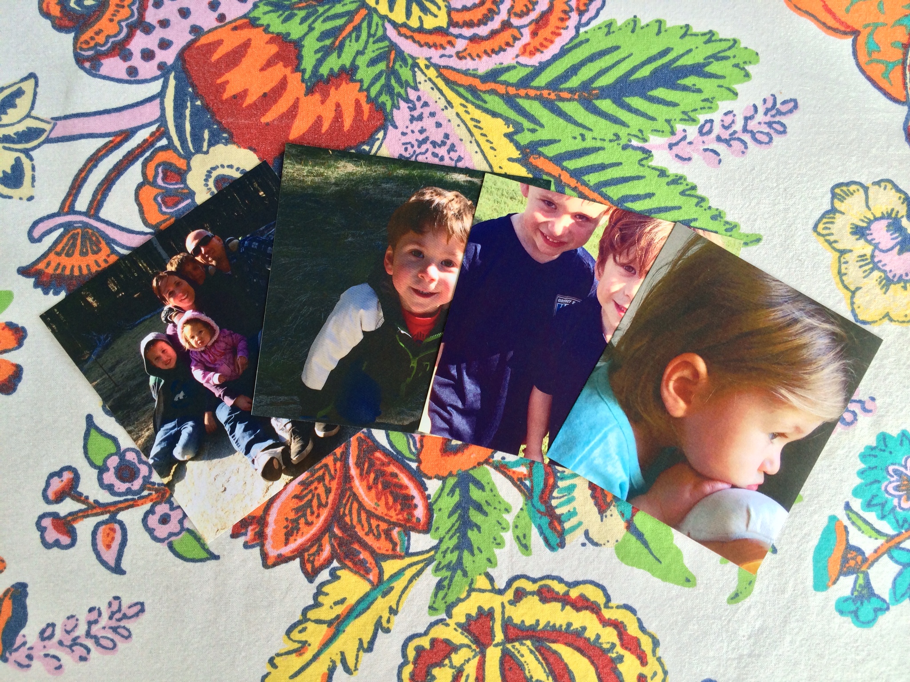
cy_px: 341
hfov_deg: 60.0
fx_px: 789
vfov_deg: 46.8
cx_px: 455
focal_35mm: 30
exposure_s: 1/40
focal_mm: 4.12
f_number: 2.2
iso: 50
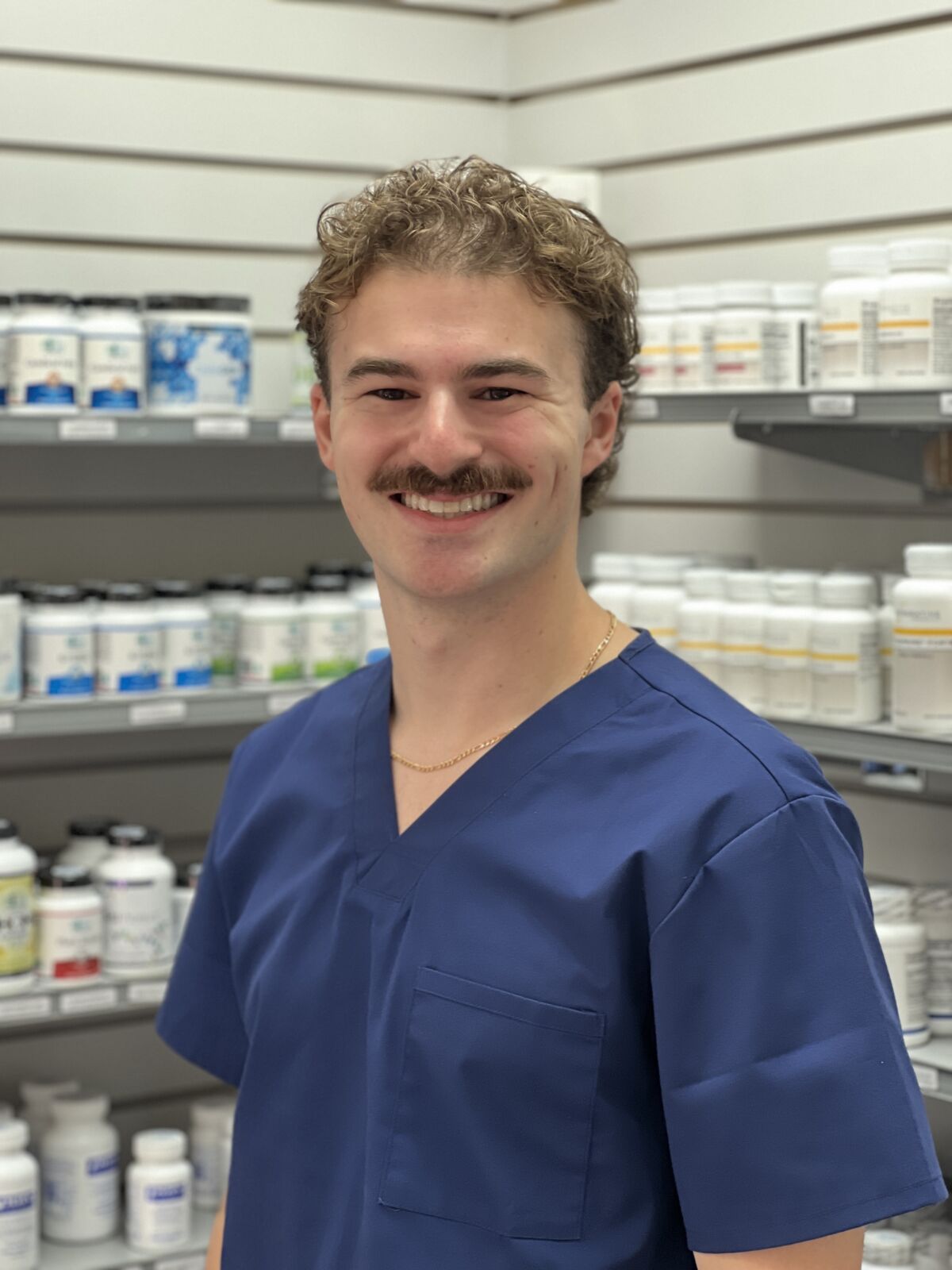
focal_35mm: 77
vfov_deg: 25.3
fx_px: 2824
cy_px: 635
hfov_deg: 19.1
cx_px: 476
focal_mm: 9
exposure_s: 1/40
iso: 250
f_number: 2.8
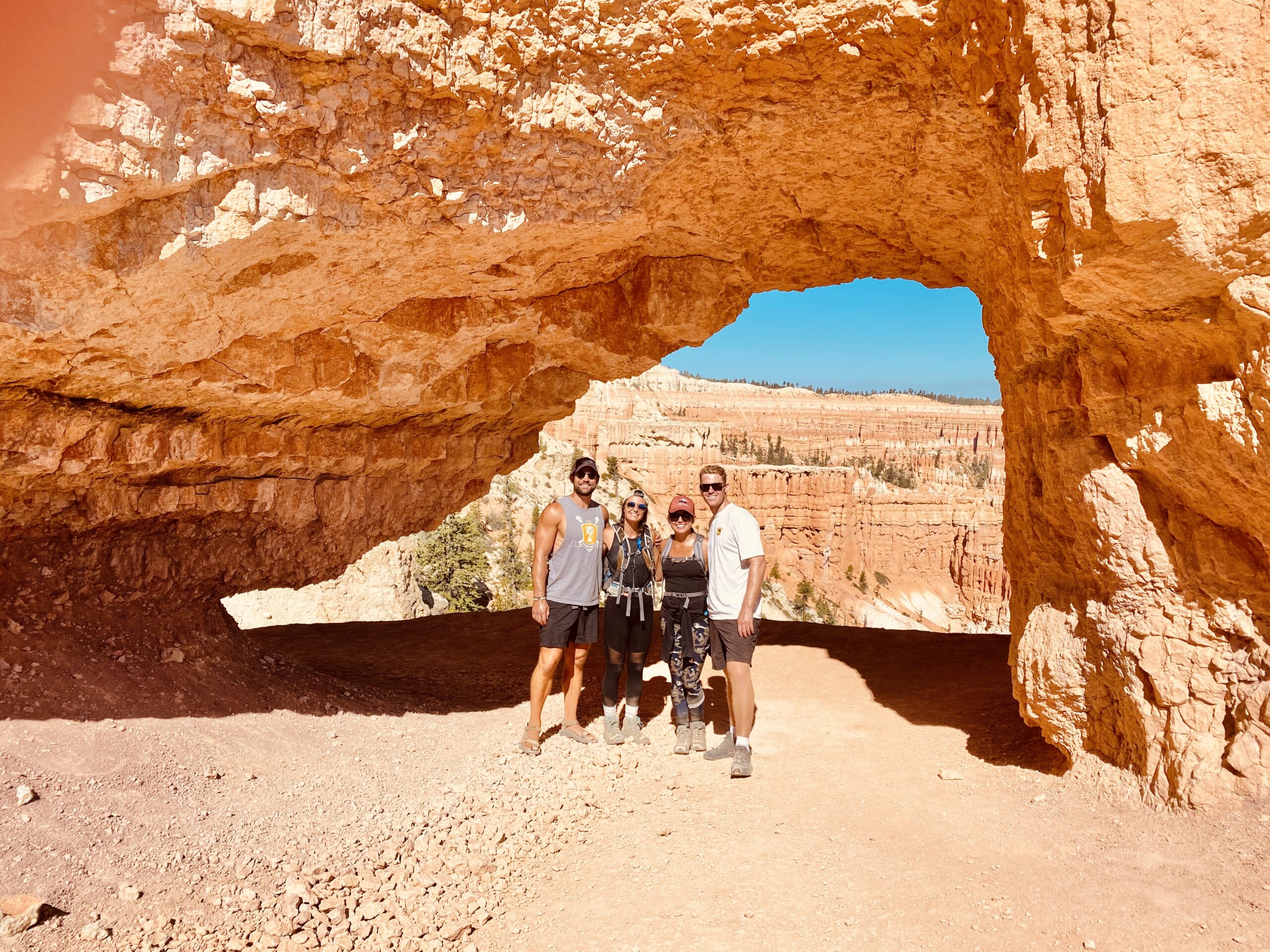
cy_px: 476
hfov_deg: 67.3
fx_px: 954
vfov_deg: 53.1
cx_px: 635
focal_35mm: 26
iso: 32
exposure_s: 1/4608
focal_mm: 4.25
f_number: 1.8
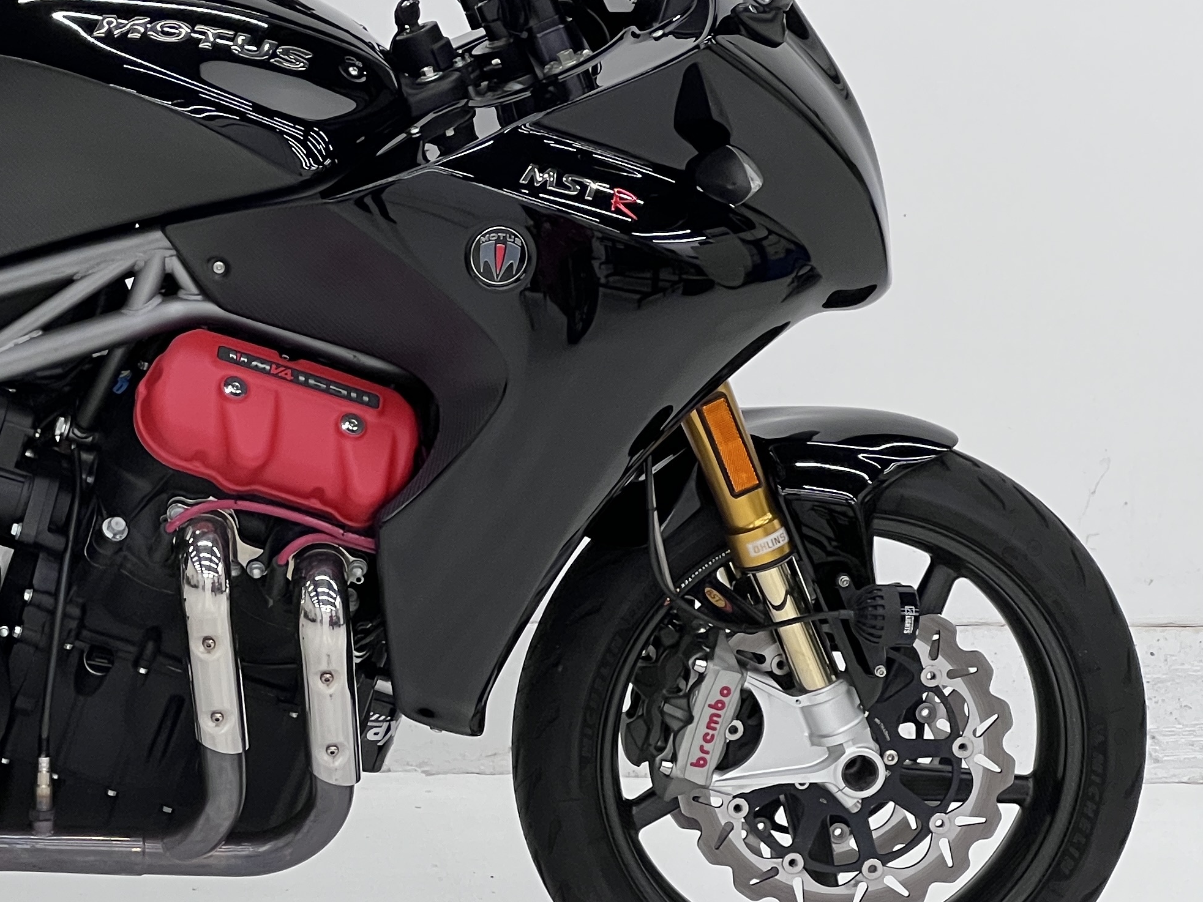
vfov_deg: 9.4
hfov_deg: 12.3
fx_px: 5491
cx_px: -17
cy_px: 315
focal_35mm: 158
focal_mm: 9
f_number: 2.8
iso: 125
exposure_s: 1/120
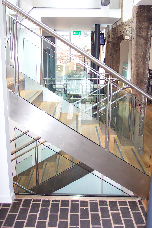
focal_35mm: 38
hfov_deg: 35.1
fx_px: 241
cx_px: 76
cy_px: 114
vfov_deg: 50.7
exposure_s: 1/45
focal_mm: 8
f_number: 2.8
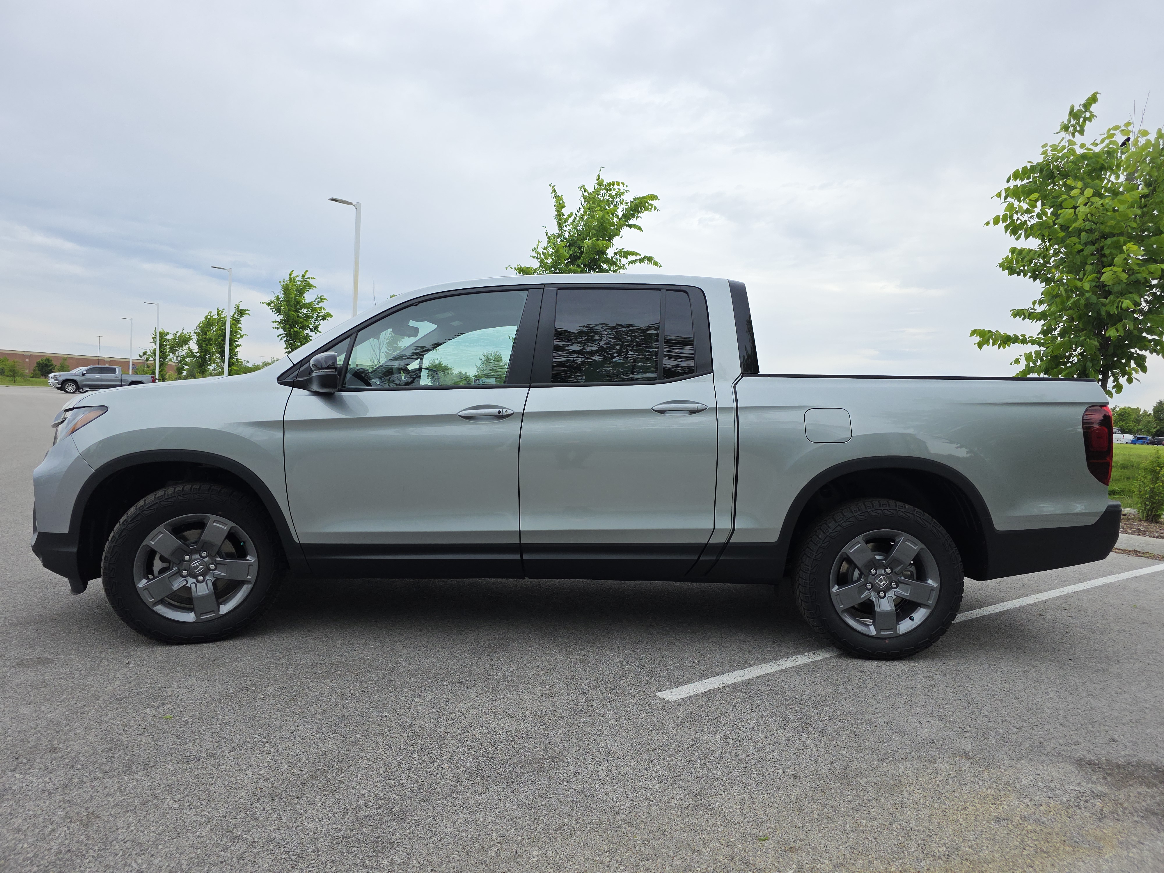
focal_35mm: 23
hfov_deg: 73.9
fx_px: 773
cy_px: 436
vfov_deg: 58.9
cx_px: 582
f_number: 1.7
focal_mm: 6.3
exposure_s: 1/4145
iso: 80
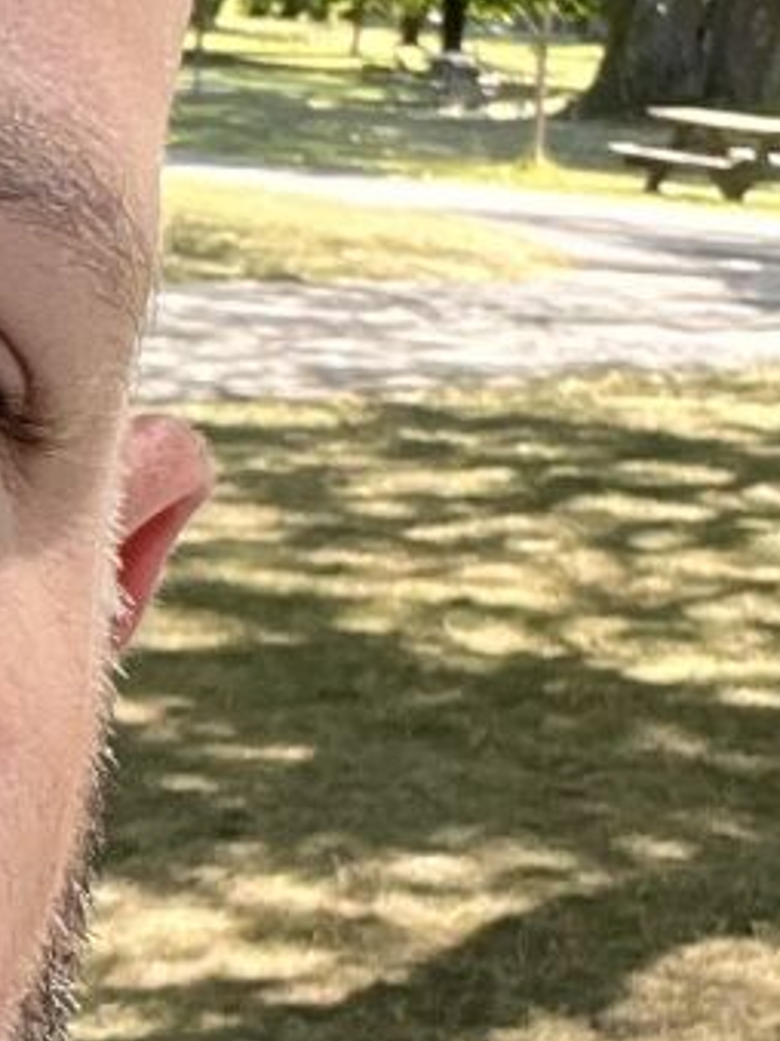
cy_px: 1027
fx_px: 4419
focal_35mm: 147
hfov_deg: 9.3
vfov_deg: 13.3
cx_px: -917
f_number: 2.2
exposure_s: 1/121
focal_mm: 2.71
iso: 64
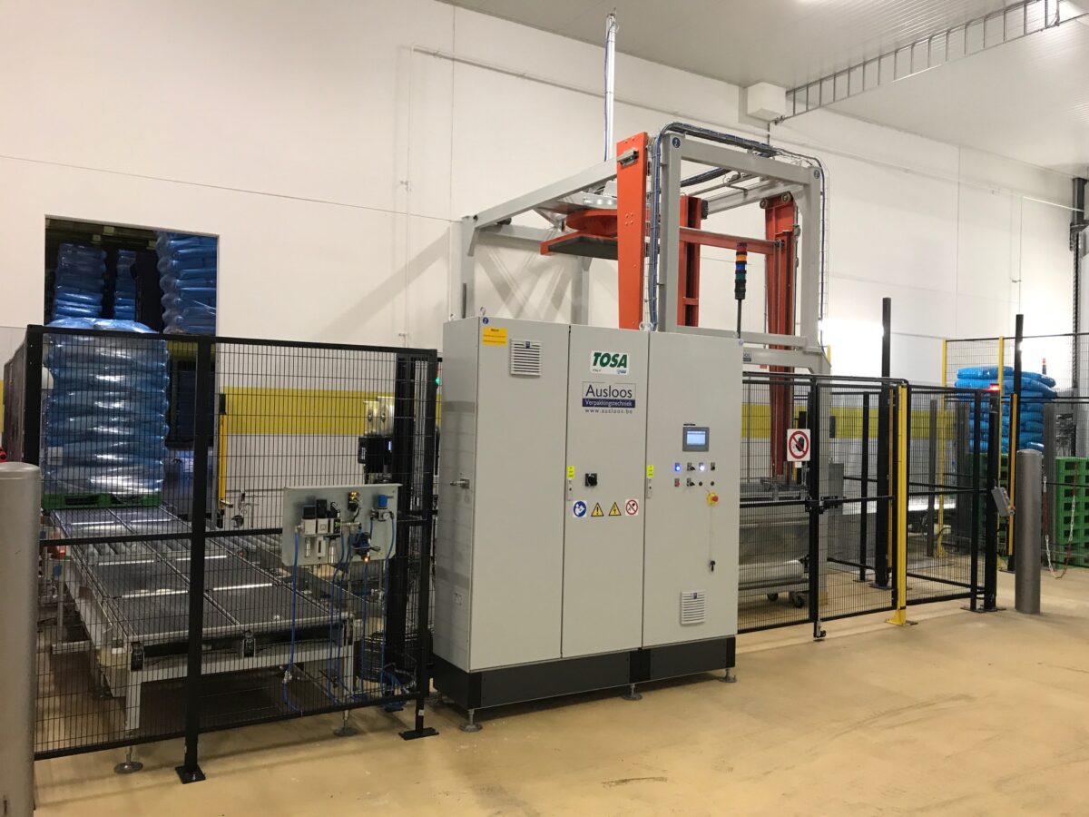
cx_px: 544
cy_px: 408
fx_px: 881
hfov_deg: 63.4
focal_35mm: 28
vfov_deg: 49.7
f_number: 1.8
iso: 40
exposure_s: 1/17
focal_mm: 3.99
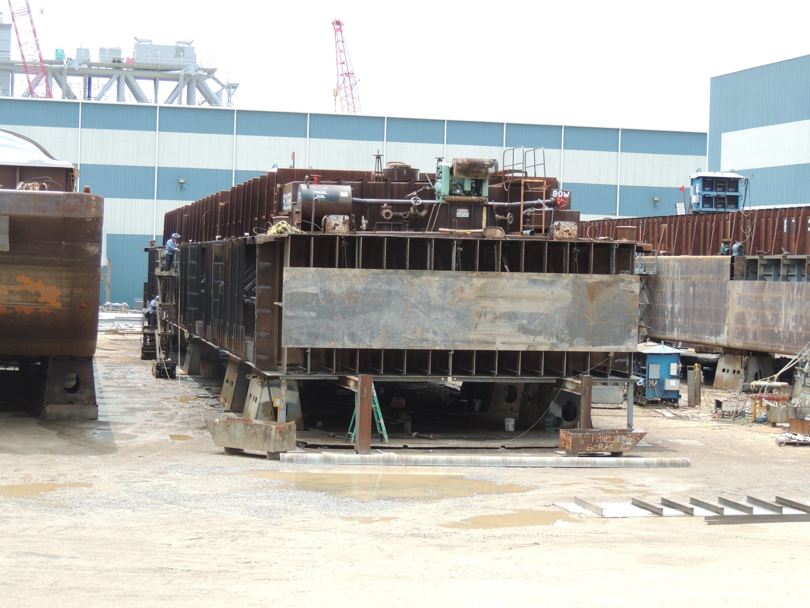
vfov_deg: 19.6
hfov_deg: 26.0
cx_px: 405
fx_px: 1755
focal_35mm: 75
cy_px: 304
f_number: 3.9
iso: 100
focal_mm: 13.3
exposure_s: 1/250
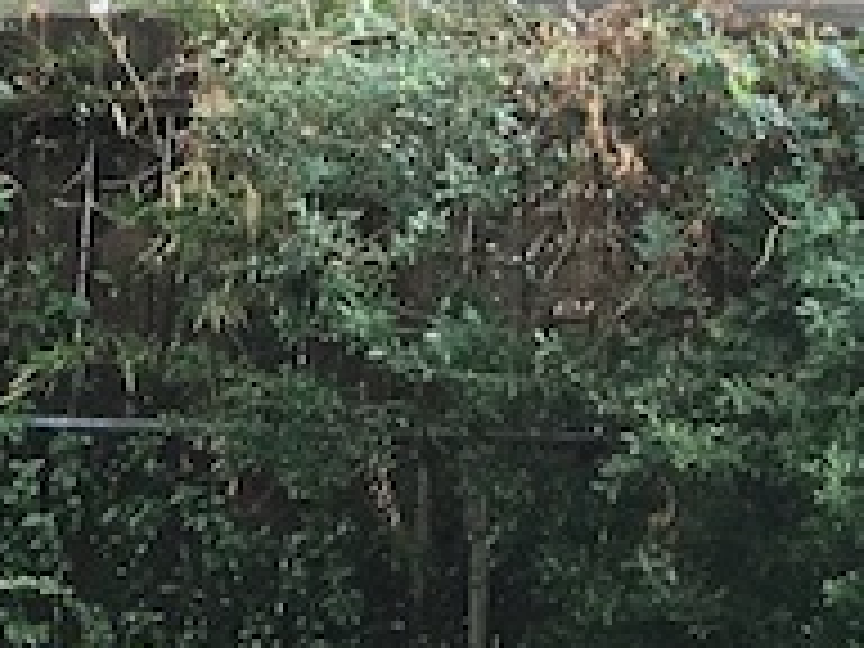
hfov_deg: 9.6
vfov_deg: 7.1
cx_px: -828
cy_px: 1750
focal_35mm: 193
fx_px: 4817
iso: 25
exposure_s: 1/120
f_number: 2.2
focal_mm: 4.15
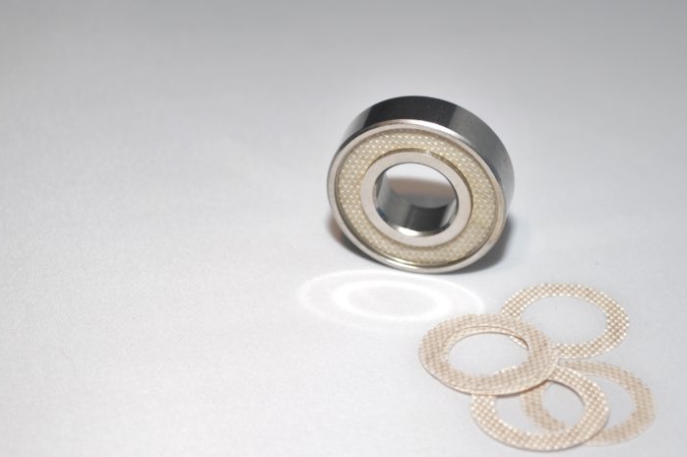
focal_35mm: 110
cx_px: 416
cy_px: 239
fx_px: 2097
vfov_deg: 12.4
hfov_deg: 18.6
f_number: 5.6
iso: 450
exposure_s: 1/60
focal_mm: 50
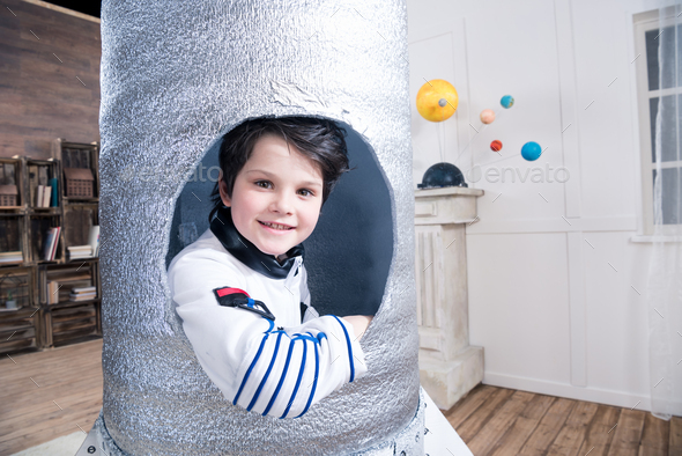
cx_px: 341
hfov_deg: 73.7
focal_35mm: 24
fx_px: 455
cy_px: 228
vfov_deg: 53.2
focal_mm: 24
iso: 160
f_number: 8
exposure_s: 1/200
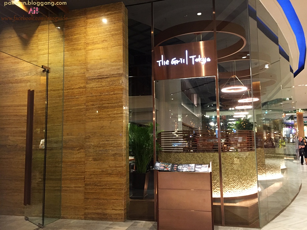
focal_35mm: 29
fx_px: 257
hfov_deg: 61.7
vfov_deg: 48.2
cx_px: 154
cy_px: 115
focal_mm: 4.15
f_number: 2.2
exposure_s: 1/20
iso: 250
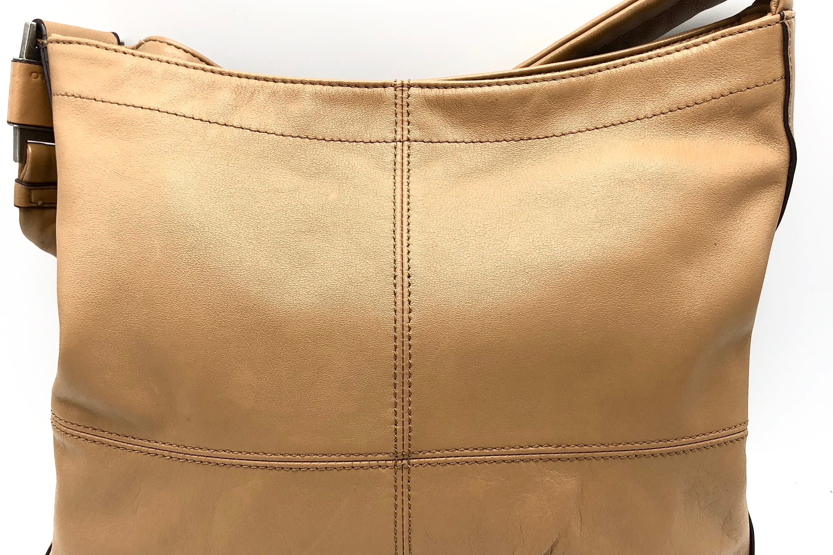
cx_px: 416
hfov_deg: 49.6
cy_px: 319
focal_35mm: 39
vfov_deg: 34.1
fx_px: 902
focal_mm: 3.99
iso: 20
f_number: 1.8
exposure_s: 1/245
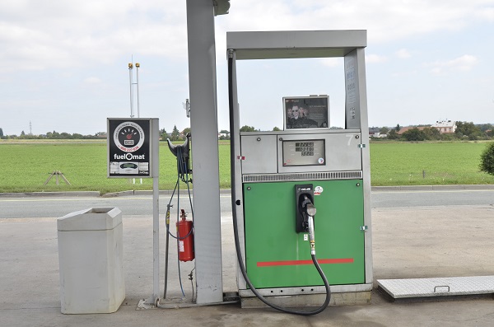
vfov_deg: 36.7
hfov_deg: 53.2
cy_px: 164
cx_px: 247
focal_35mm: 36
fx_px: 493
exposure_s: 1/100
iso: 100
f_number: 9
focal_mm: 24
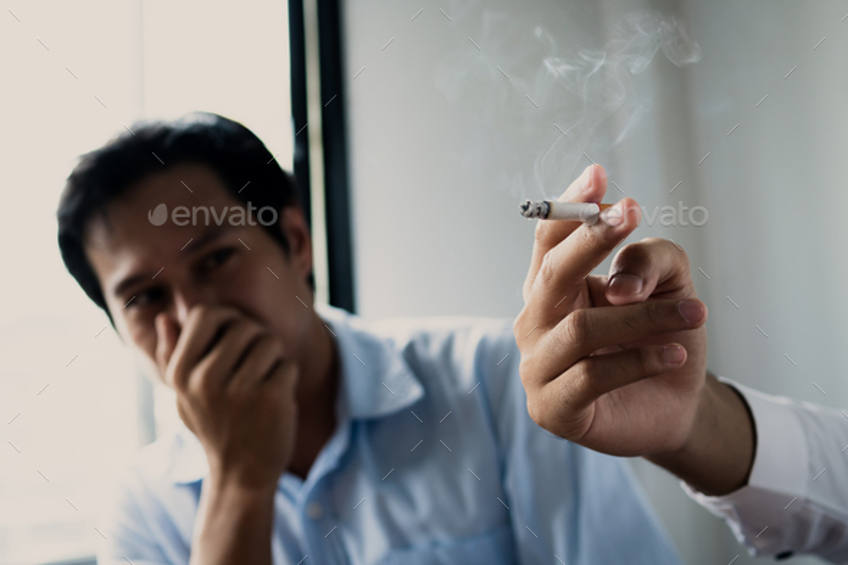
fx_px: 1060
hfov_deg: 43.6
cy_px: 282
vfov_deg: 29.8
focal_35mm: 45
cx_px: 424
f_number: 2.8
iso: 160
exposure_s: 1/80
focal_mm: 30
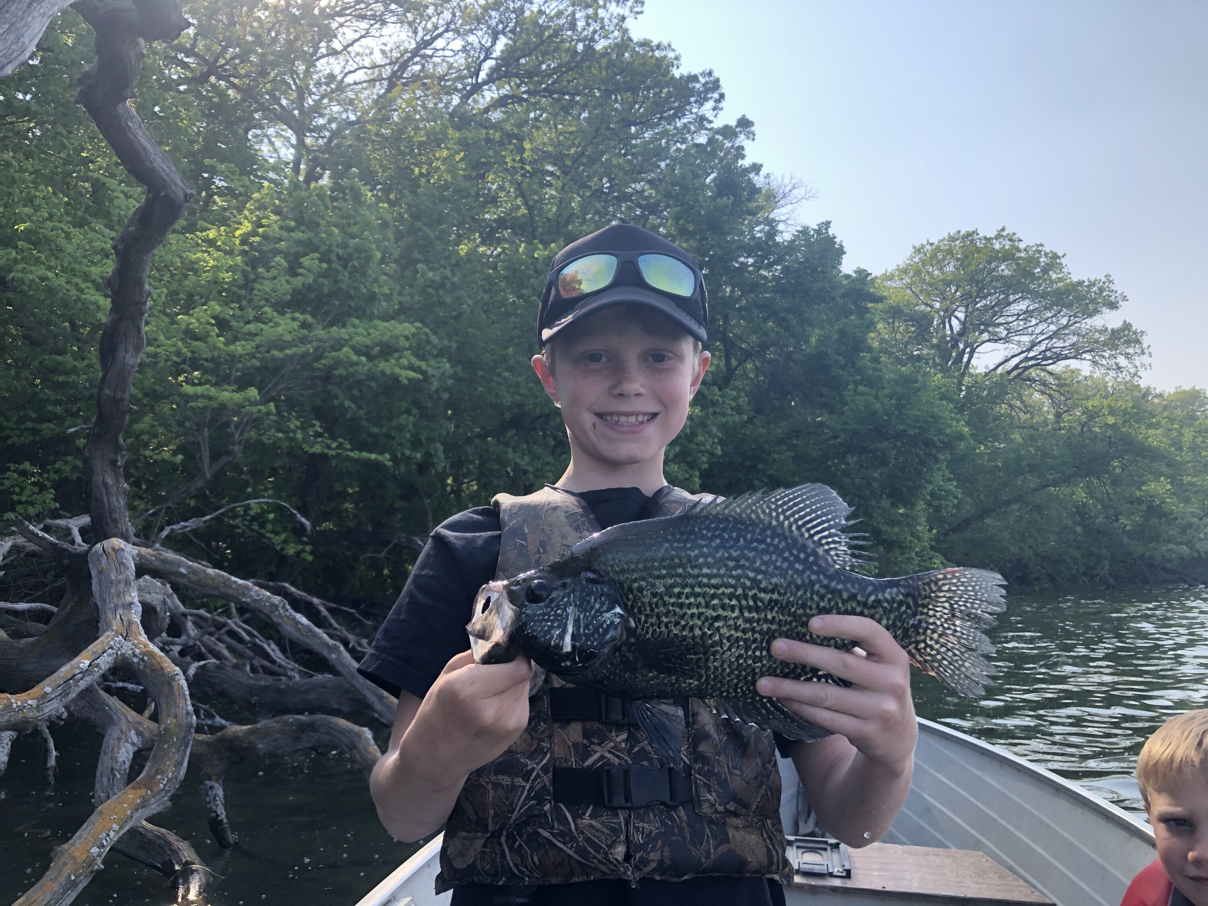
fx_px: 977
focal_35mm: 28
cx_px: 604
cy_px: 453
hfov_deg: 63.4
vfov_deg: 49.7
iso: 20
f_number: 1.8
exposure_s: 1/534
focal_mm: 3.99
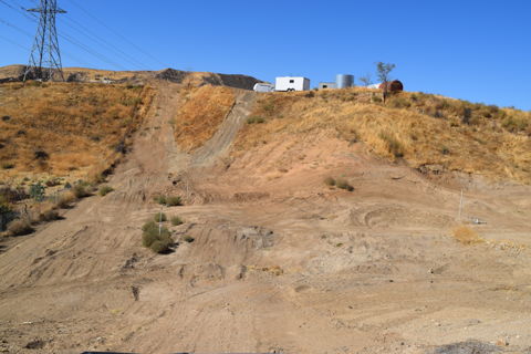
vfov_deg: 43.6
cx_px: 266
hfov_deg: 61.9
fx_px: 442
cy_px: 177
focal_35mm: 30
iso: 200
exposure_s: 1/400
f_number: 10
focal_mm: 20
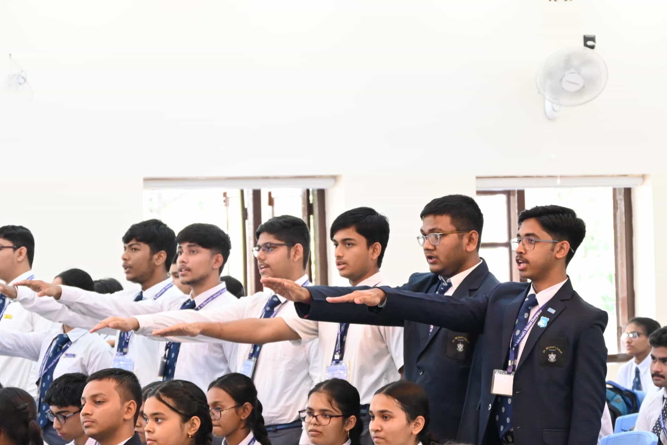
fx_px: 2661
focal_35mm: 144
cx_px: 329
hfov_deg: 14.3
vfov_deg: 9.6
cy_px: 241
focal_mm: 75
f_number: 5.3
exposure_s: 1/80
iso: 3200
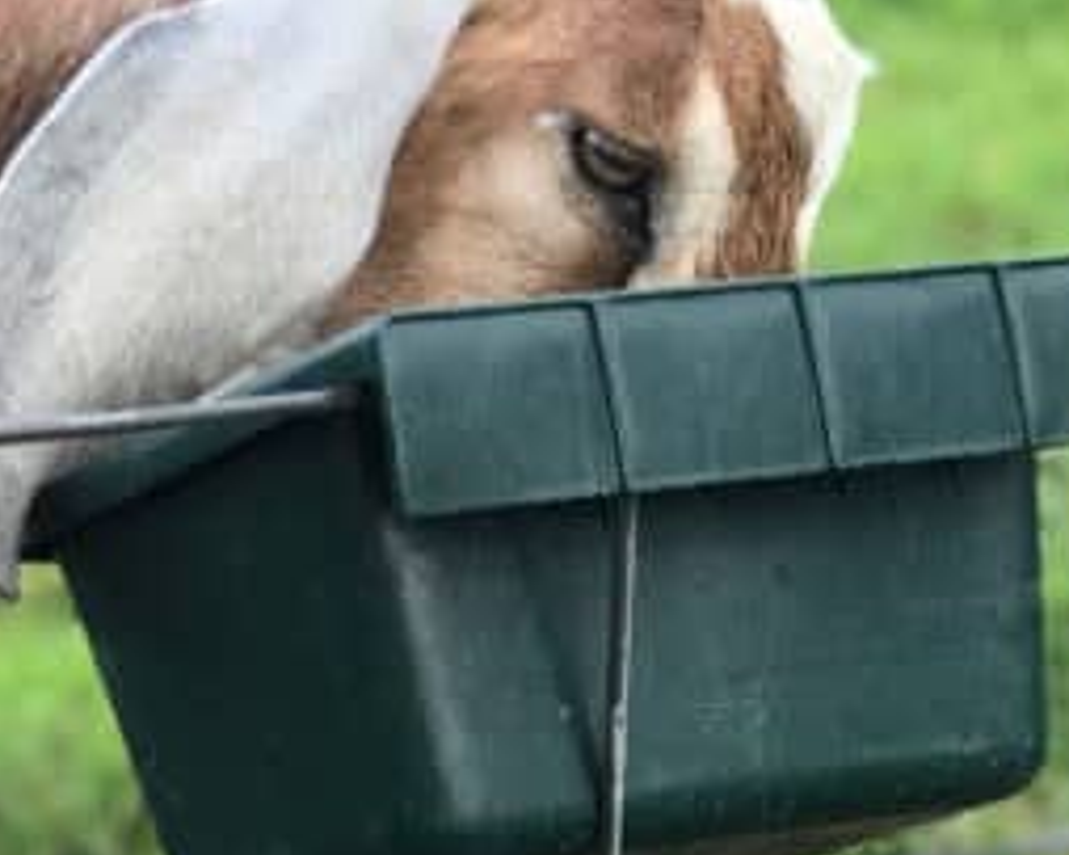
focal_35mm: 168
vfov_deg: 9.2
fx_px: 5313
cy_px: 329
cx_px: 122
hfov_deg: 11.4
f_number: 2.8
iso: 25
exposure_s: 1/120
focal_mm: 6.6
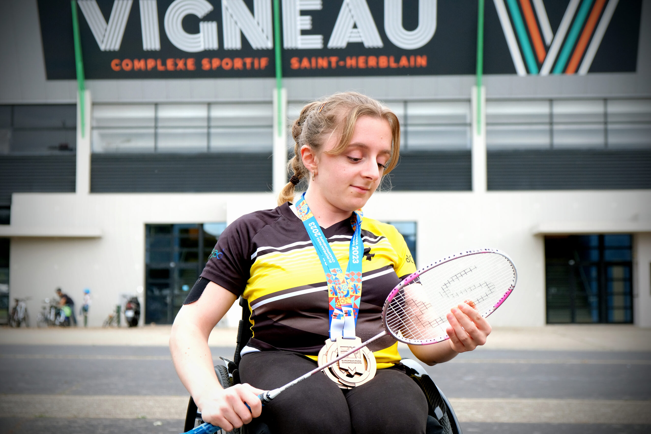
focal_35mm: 59
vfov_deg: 23.0
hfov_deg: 33.9
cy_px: 217
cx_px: 326
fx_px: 1067
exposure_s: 1/350
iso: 800
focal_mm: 39
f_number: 3.6
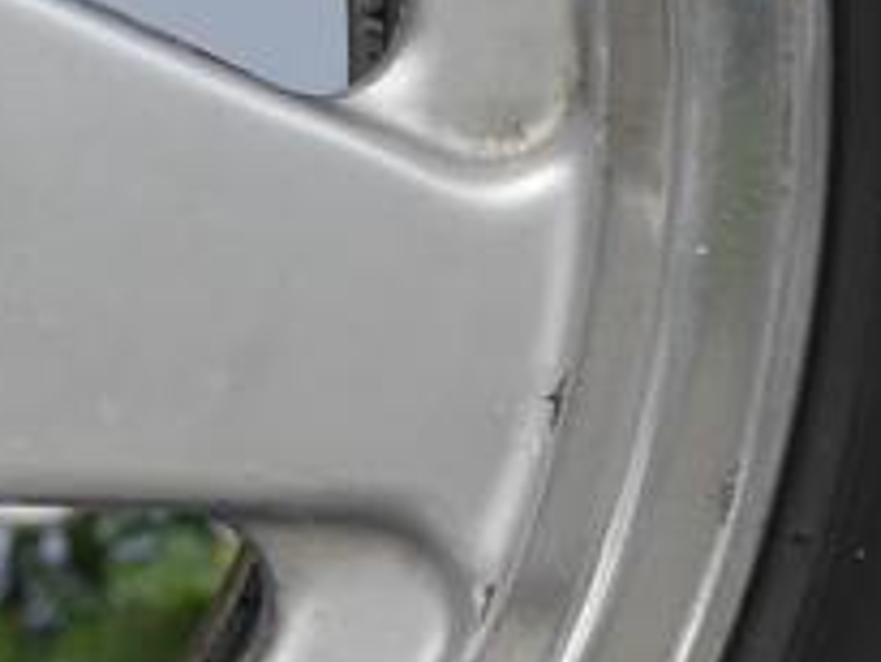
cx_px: -958
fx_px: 7945
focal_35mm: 312
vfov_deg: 4.8
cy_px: 47
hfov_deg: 6.2
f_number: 3.2
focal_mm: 20
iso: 160
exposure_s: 1/400
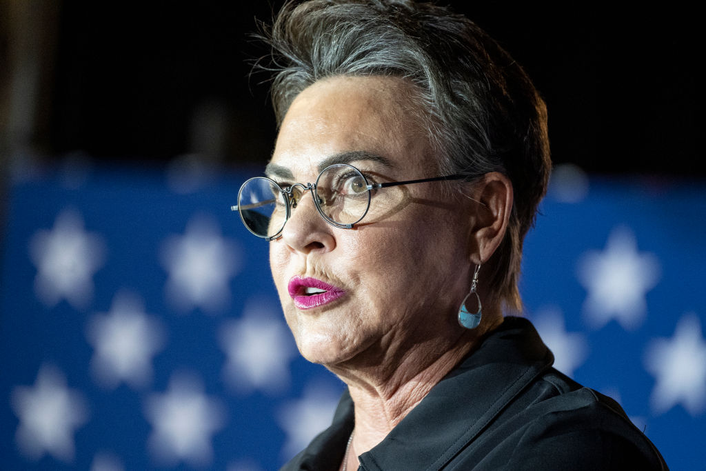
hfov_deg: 5.2
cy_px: 236
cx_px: 353
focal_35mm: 400
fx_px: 7845
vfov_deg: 3.4
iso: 10000
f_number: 5.6
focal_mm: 400
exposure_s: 1/320
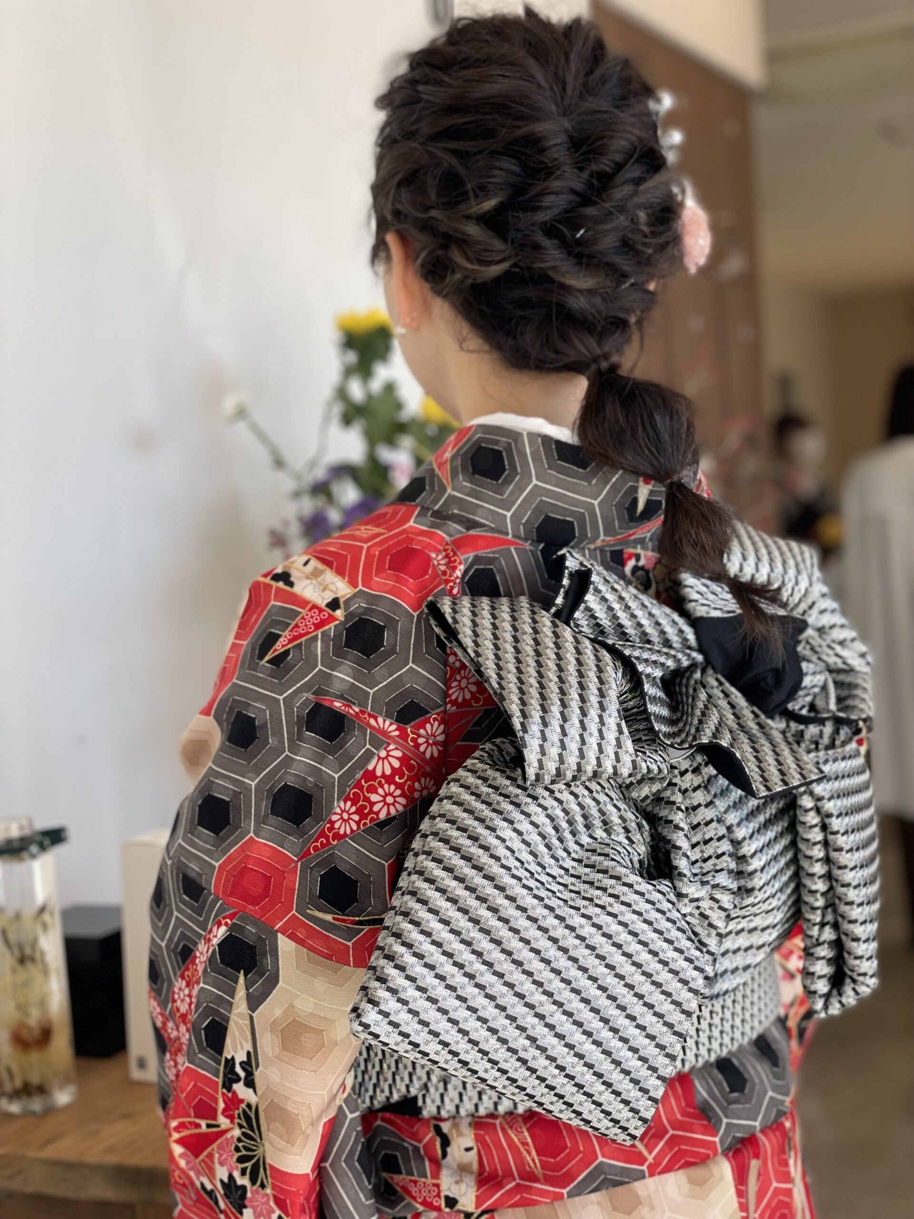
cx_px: 457
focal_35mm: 52
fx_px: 1831
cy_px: 610
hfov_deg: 28.0
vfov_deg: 36.8
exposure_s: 1/122
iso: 25
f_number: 2
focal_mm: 6
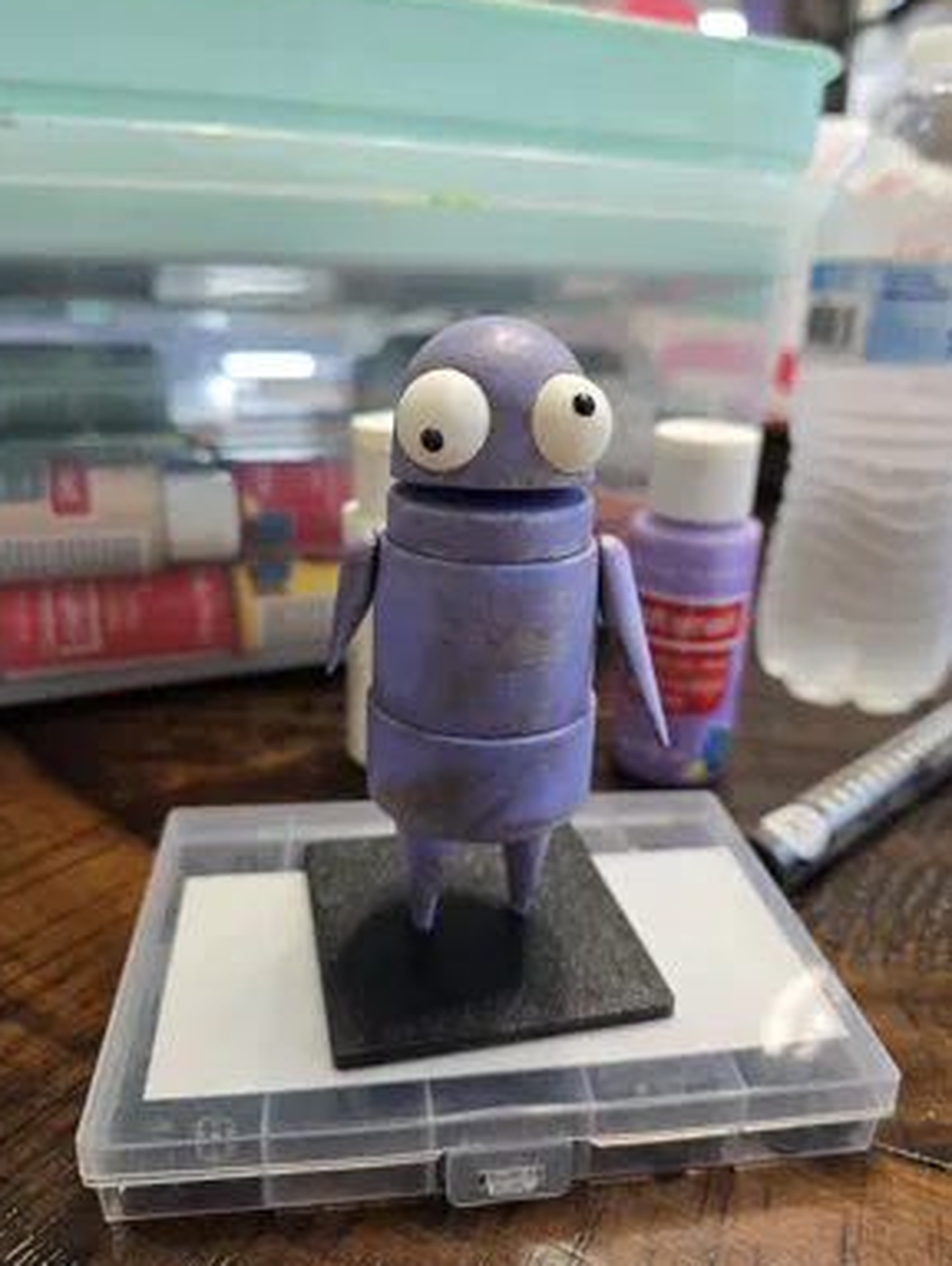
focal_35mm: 24
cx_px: 463
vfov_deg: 71.5
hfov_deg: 56.9
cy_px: 618
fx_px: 879
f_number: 1.7
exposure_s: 1/120
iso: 250
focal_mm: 6.3
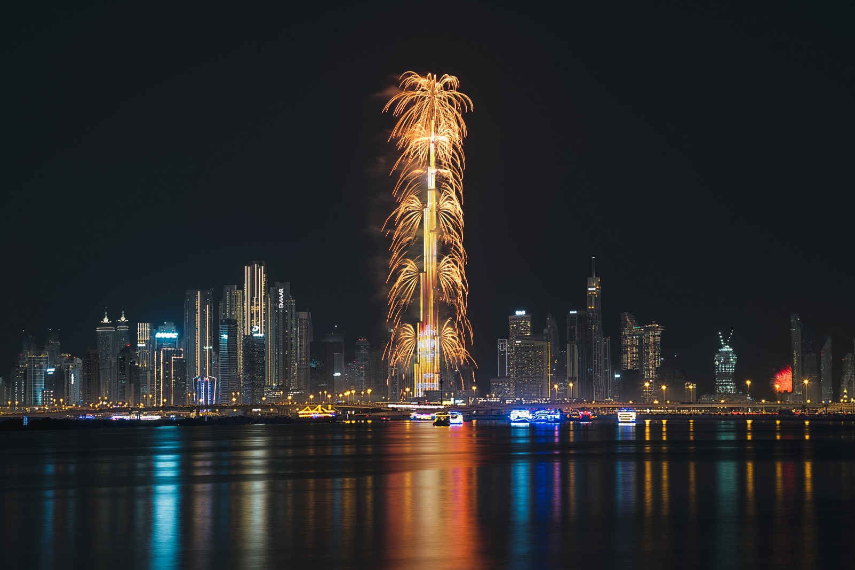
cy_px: 282
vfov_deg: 13.5
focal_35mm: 101
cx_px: 428
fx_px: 2398
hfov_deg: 20.2
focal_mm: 100
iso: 100
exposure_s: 6.8
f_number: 11
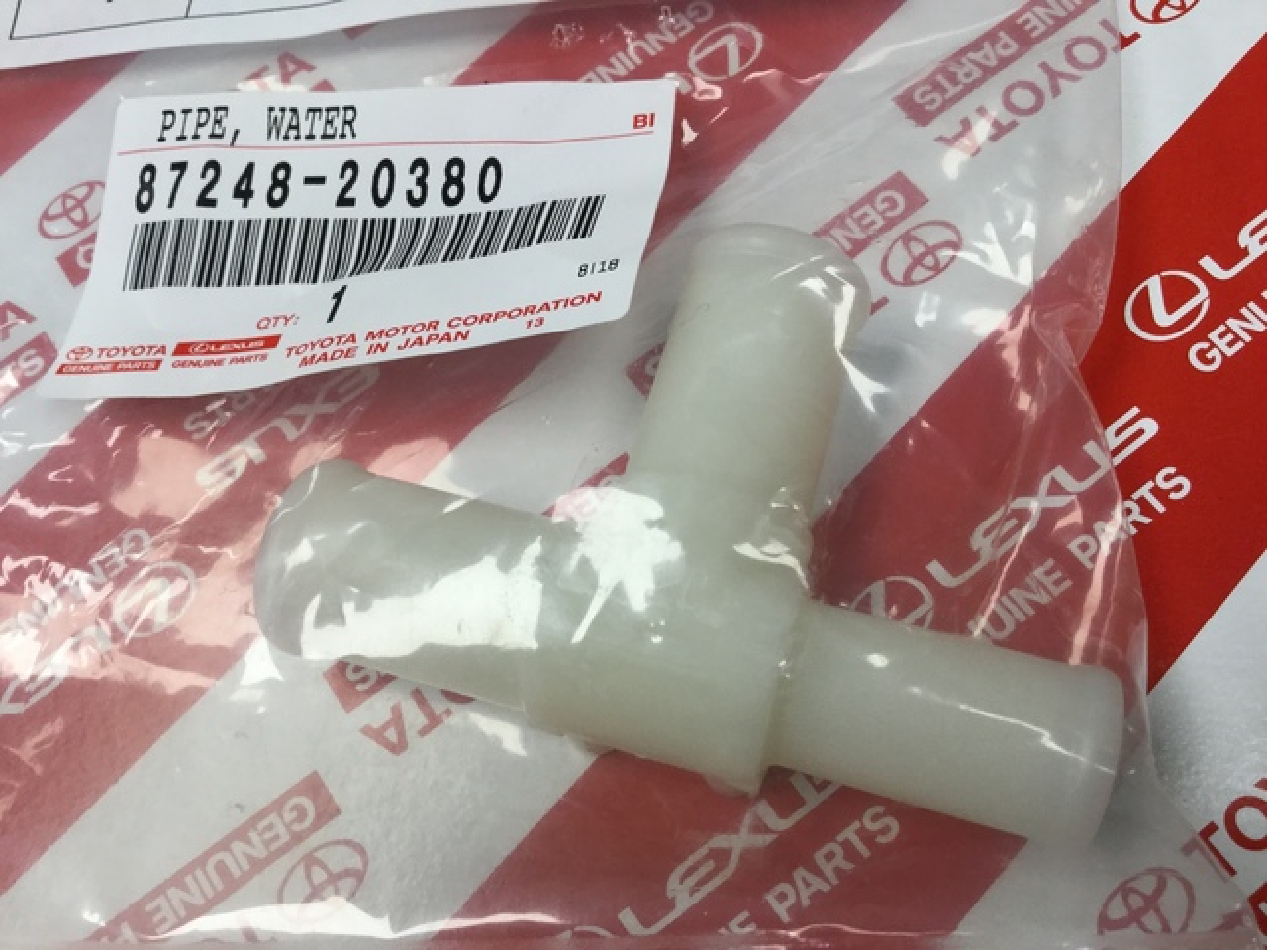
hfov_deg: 58.4
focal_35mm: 31
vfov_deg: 45.4
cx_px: 634
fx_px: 1135
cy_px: 475
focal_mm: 3.3
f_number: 2.4
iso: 25
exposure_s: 1/30
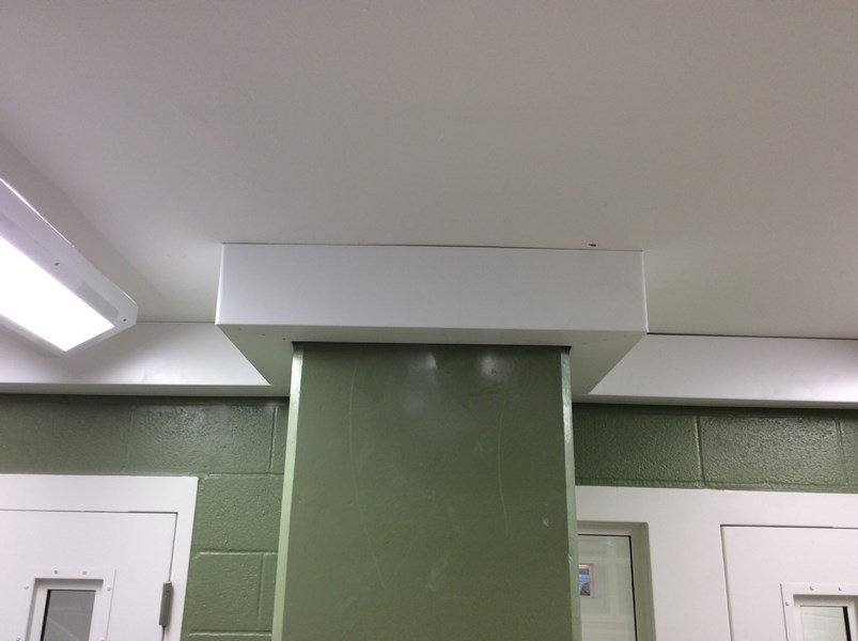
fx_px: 792
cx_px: 429
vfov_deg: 44.1
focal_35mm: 32
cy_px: 320
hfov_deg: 56.9
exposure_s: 1/24
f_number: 2.4
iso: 32
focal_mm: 3.3
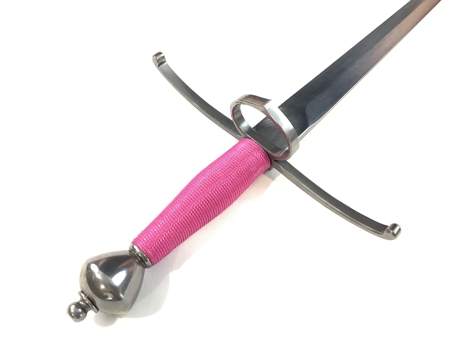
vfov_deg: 45.4
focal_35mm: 31
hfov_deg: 58.4
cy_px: 178
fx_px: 426
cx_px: 238
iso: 250
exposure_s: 1/60
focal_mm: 3.3
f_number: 2.4
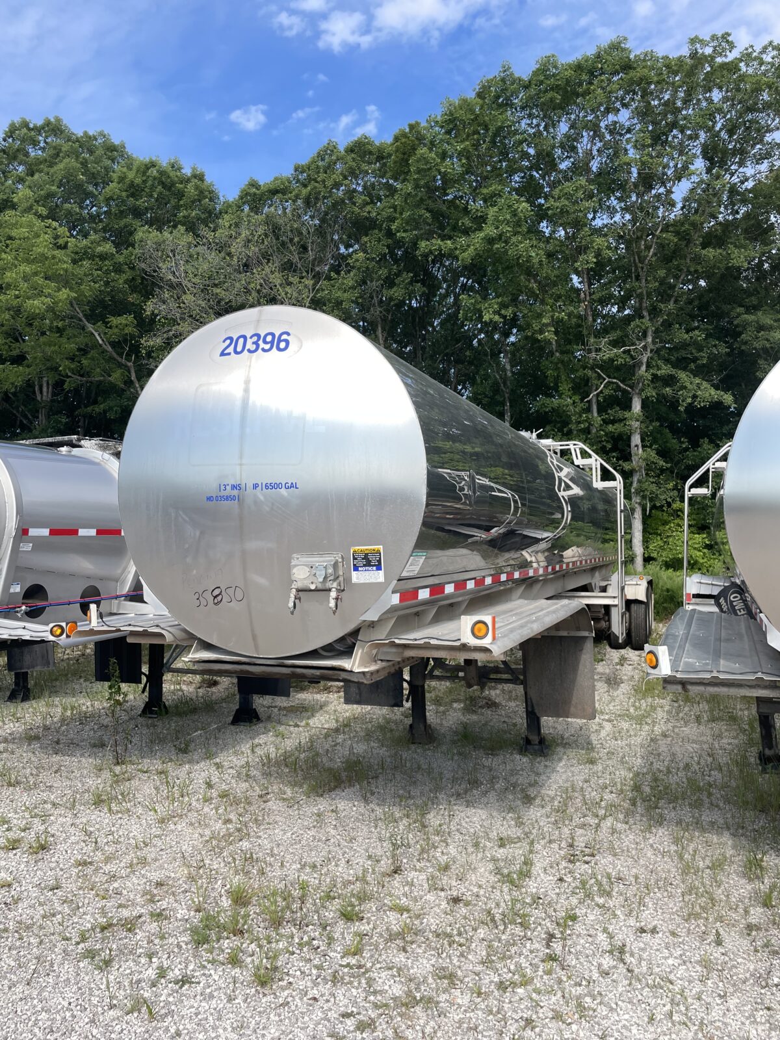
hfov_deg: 53.1
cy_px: 520
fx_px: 781
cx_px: 390
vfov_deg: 67.3
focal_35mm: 26
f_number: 1.6
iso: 32
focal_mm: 4.2
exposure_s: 1/2451
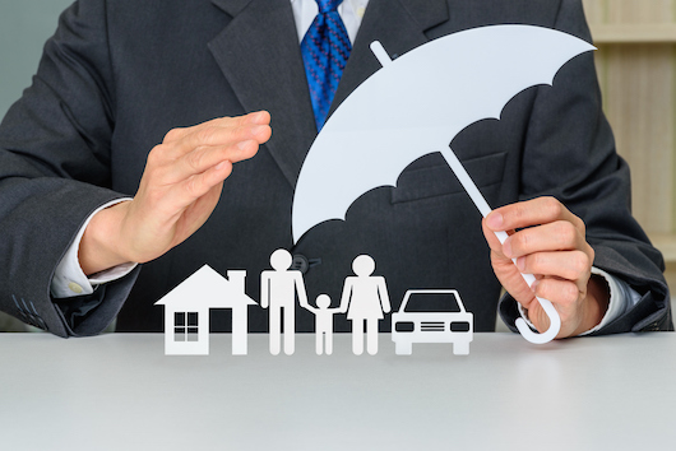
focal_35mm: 105
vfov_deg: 13.1
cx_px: 338
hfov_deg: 19.4
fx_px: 1973
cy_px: 226
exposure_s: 1/60
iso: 320
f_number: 13
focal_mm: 105
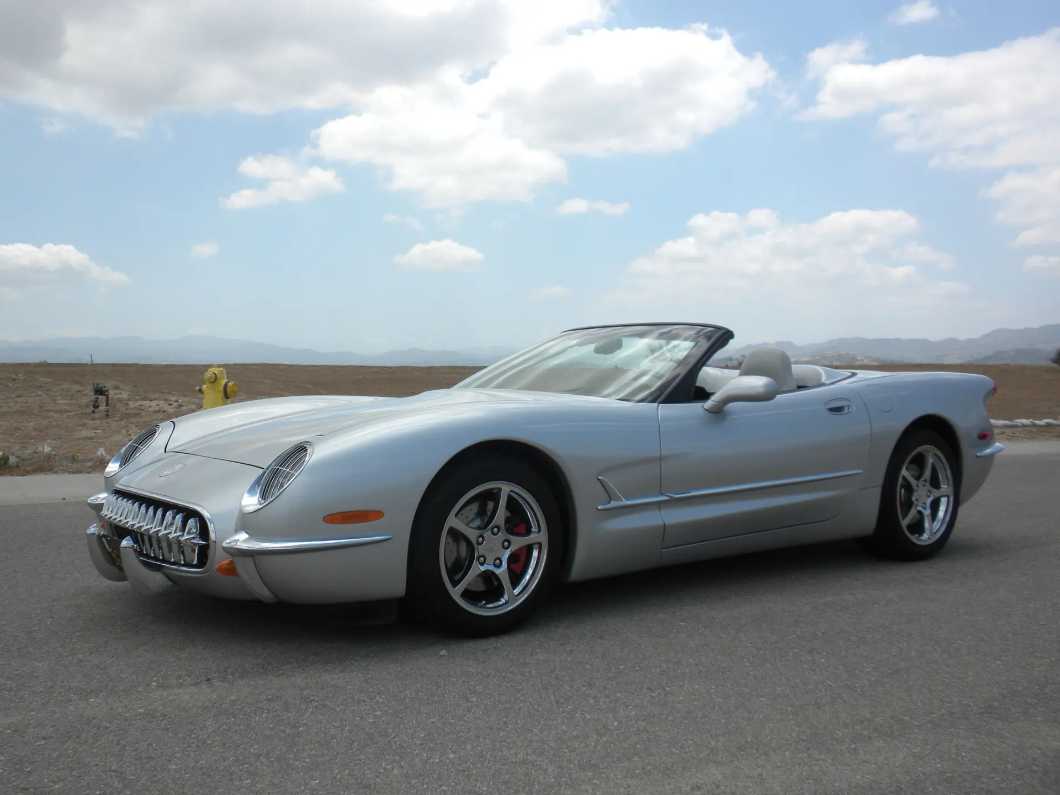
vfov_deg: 38.7
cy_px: 398
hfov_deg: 50.1
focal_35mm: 37
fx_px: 1133
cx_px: 530
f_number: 10
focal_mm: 6.6
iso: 64
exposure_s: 1/114
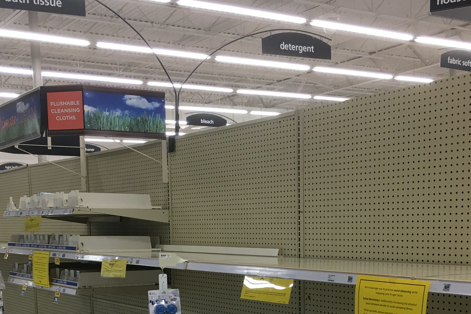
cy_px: 300
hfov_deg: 36.9
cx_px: 219
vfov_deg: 24.1
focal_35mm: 54
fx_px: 706
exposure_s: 1/30
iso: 32
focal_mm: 4.15
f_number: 2.2
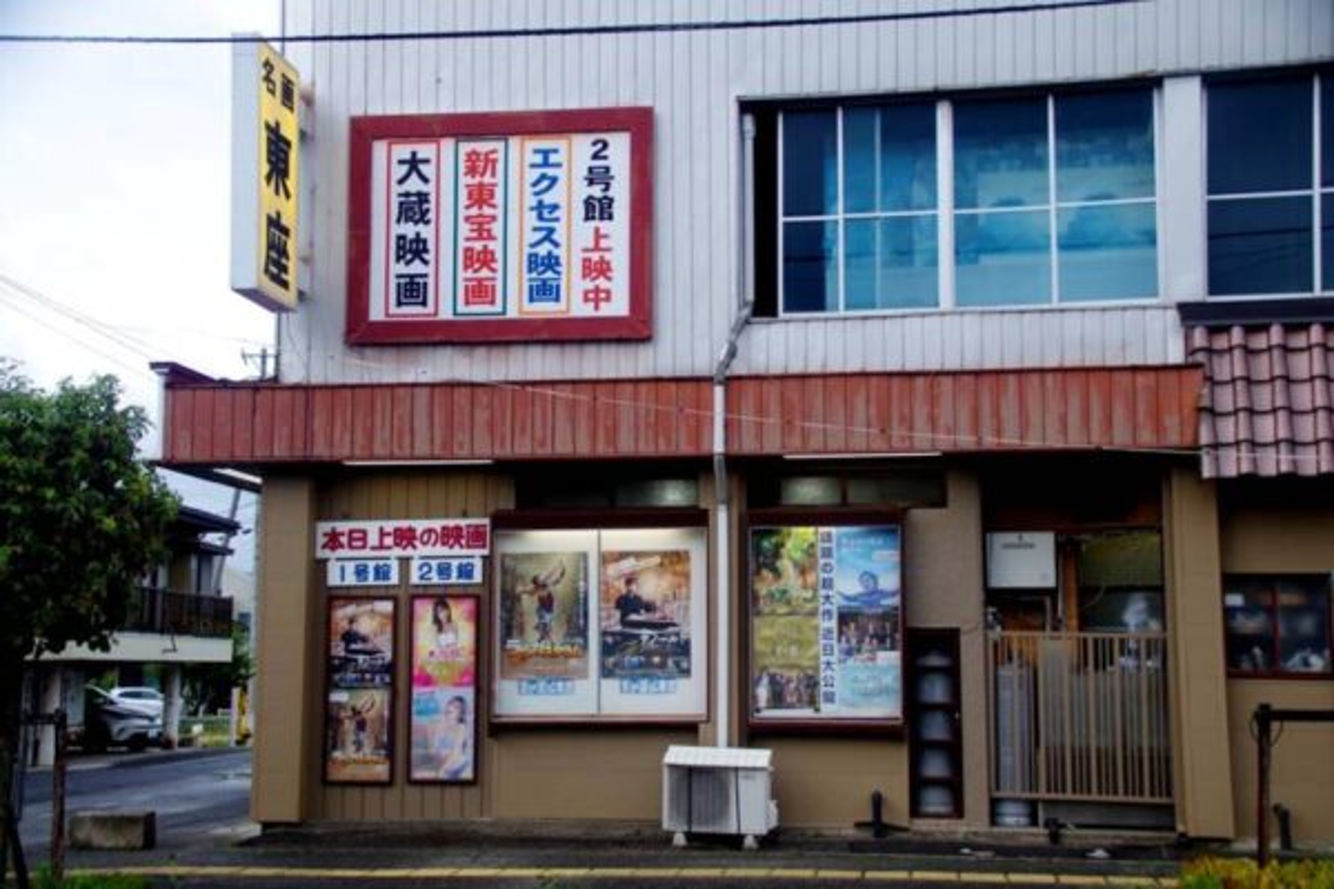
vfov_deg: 27.5
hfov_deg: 40.3
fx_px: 1816
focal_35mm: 49
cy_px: 444
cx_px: 667
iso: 200
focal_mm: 33
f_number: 4
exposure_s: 1/80
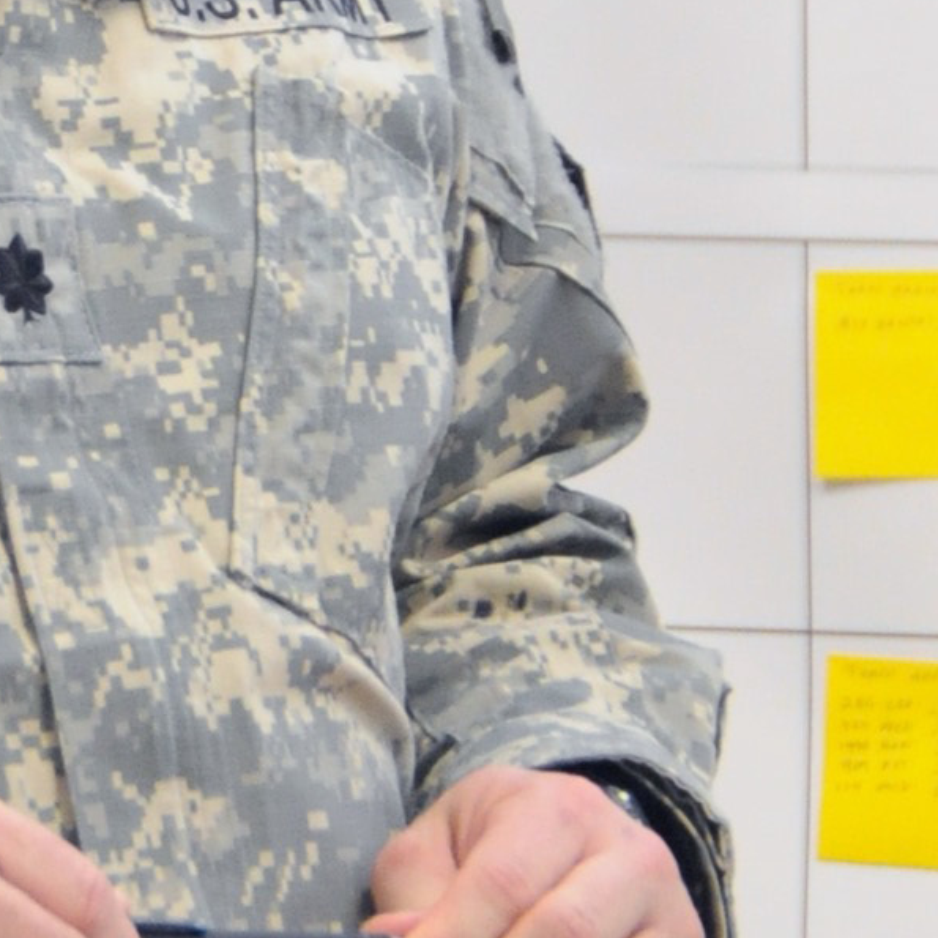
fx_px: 20059
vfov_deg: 2.7
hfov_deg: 2.7
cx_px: 74
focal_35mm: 654
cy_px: 525
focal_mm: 95
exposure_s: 1/40
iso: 1600
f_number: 5.3
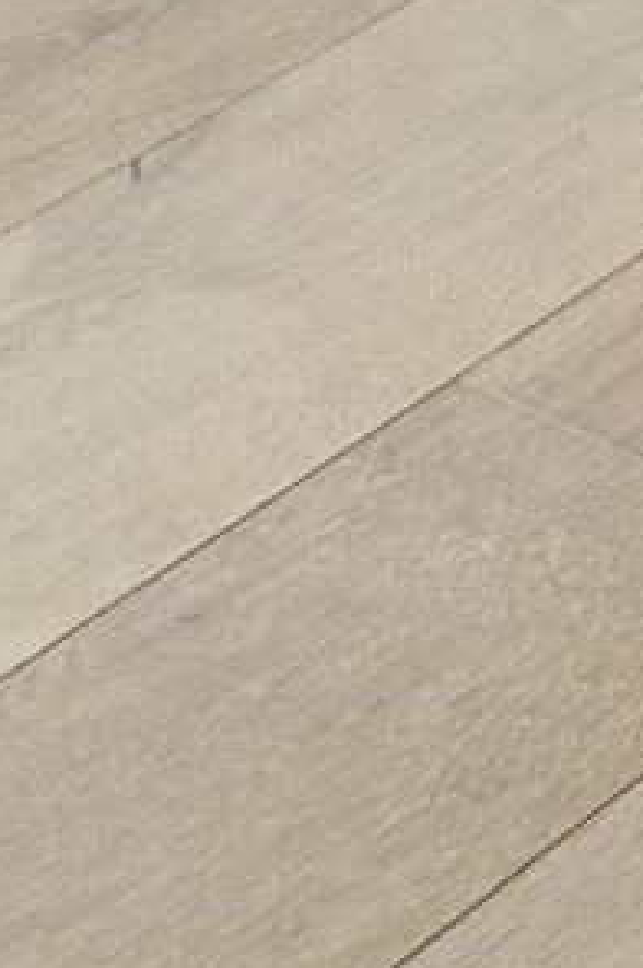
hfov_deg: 6.3
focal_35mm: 188
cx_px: 2346
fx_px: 5048
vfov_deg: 9.5
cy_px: -1513
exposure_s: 1/120
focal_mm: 5.7
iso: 64
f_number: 1.5
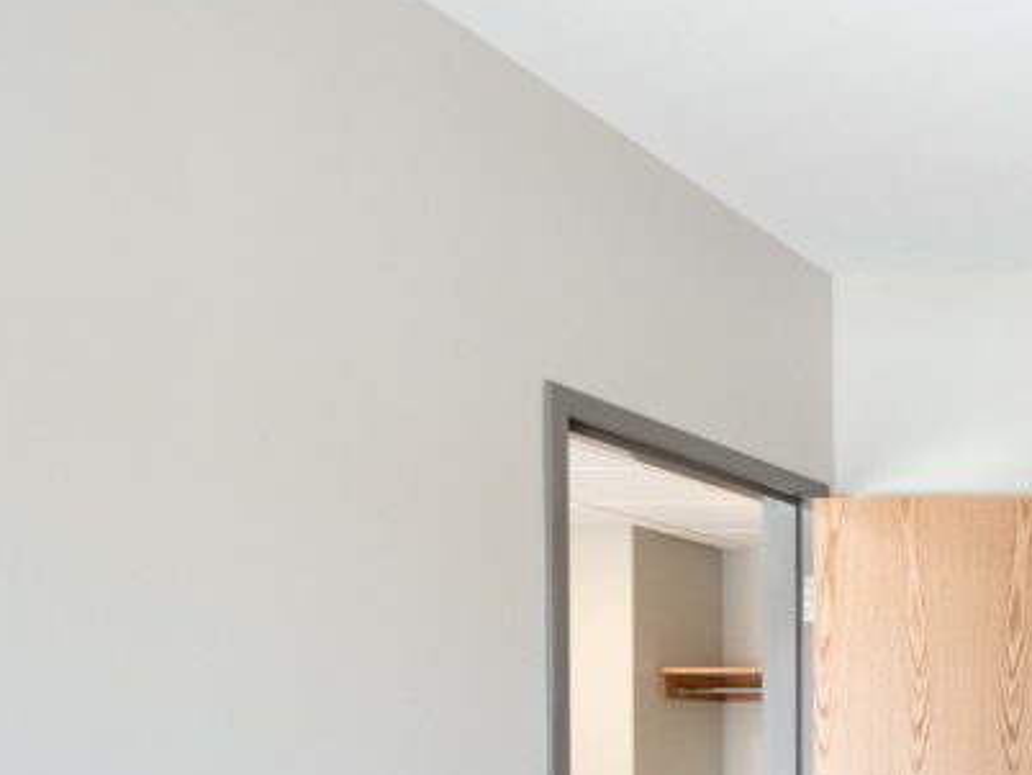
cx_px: 1486
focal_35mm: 43
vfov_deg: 31.4
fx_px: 1283
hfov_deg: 29.7
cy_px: 749
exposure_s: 1/60
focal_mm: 10
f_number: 4
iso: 400
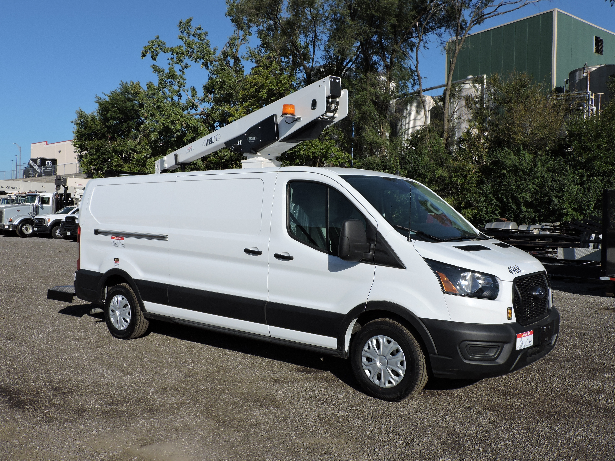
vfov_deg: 41.8
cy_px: 232
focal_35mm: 34
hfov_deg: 54.0
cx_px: 303
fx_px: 604
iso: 100
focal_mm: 5.9
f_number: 4
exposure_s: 1/1250
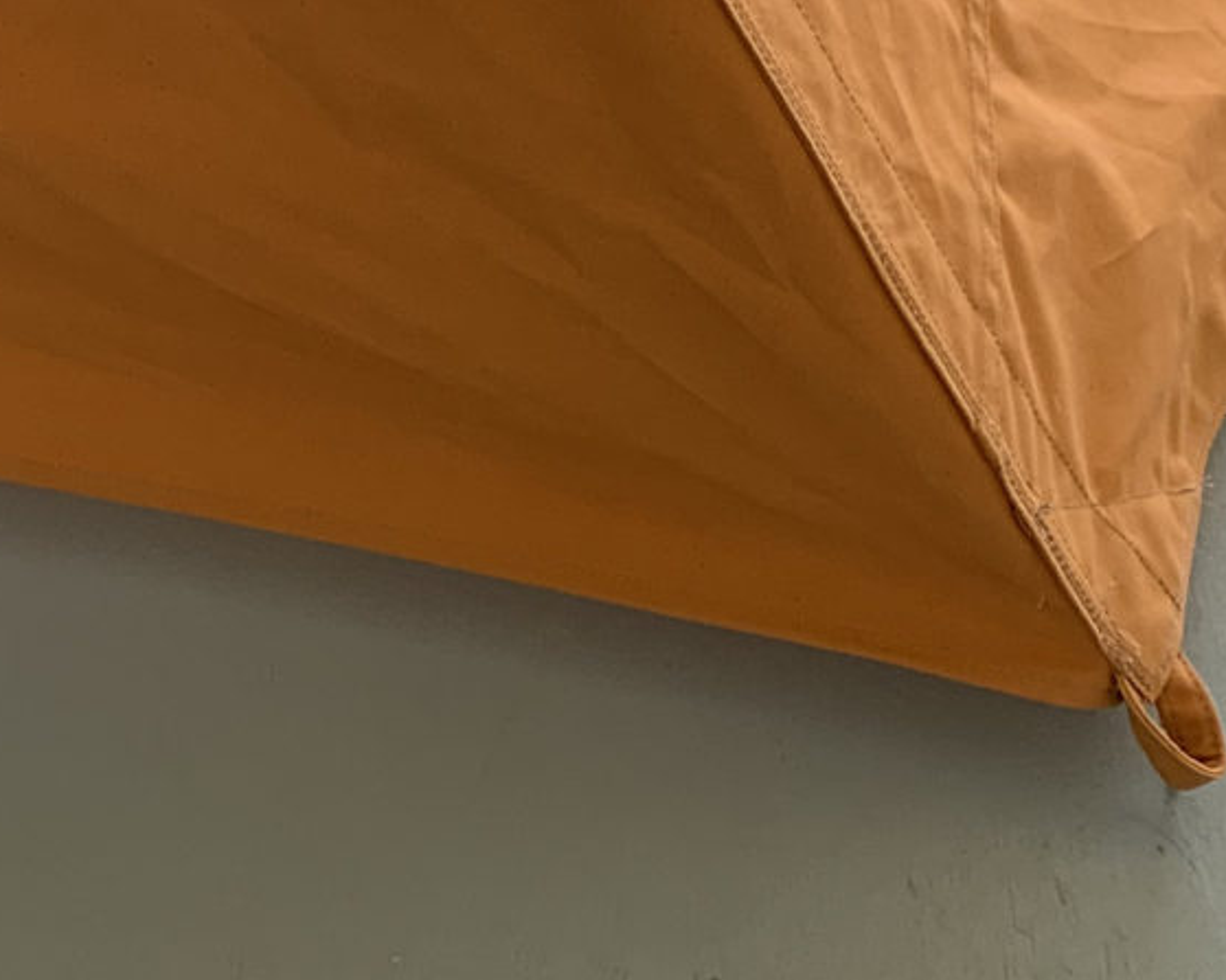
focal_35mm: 93
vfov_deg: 15.4
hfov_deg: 19.8
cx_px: -103
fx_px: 3374
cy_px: -441
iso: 64
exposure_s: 1/121
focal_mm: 4.25
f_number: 1.8
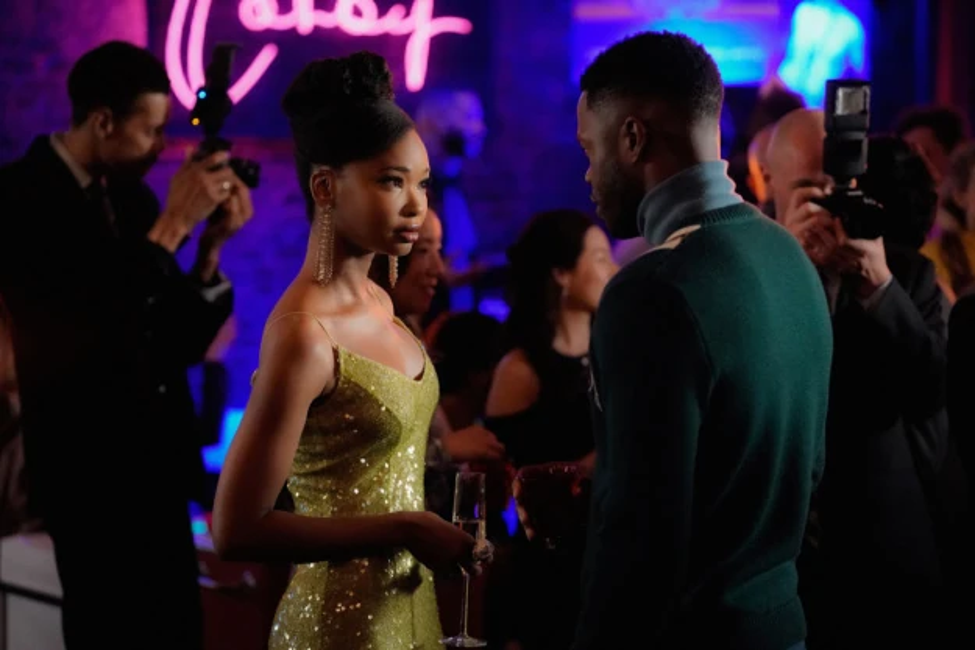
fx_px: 2790
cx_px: 488
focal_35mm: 103
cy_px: 325
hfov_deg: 19.8
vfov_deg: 13.3
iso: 12800
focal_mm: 103
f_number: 3.2
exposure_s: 1/100
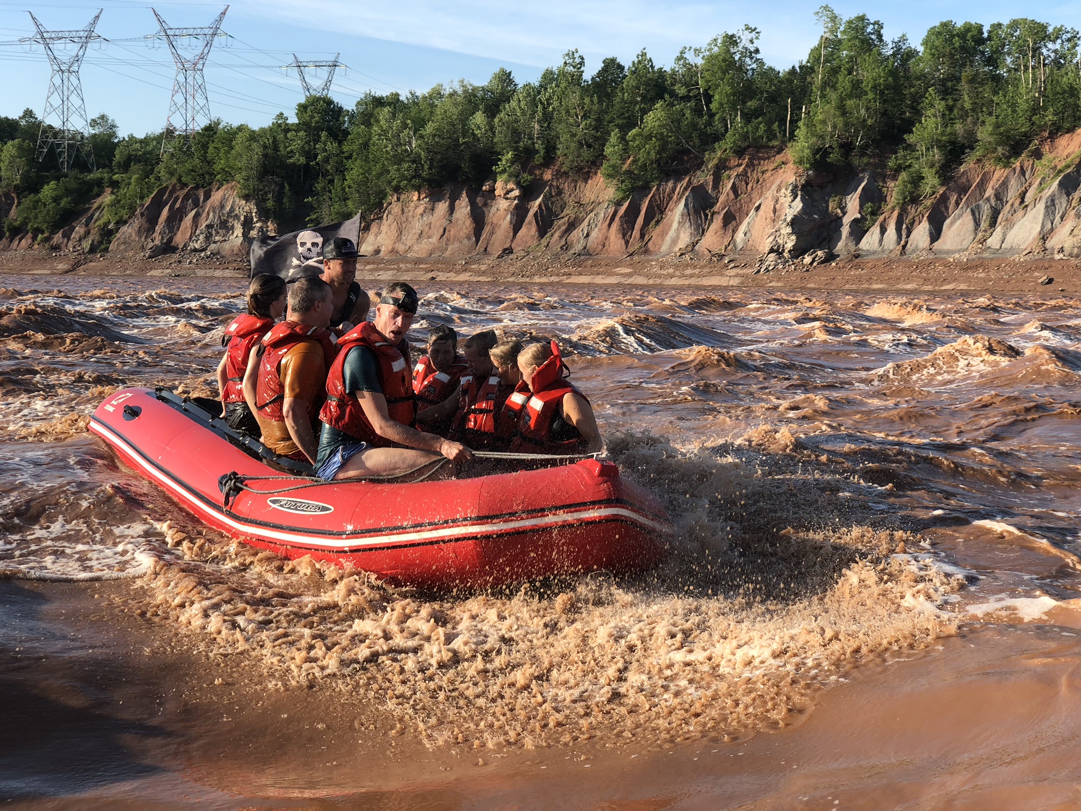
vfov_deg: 28.0
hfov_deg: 36.8
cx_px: 540
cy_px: 406
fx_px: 1624
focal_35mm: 52
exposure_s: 1/558
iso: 16
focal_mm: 6
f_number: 2.4
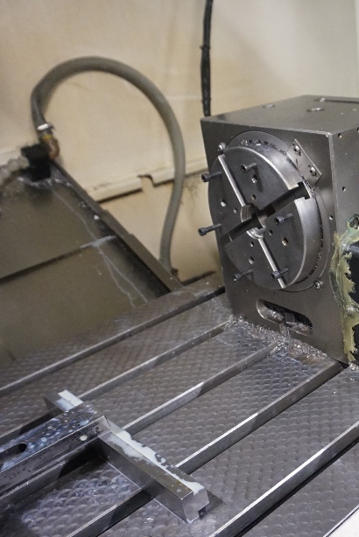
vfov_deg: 48.4
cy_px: 288
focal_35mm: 40
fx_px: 598
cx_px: 356
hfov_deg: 31.1
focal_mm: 16
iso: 3200
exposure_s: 1/30
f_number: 3.5
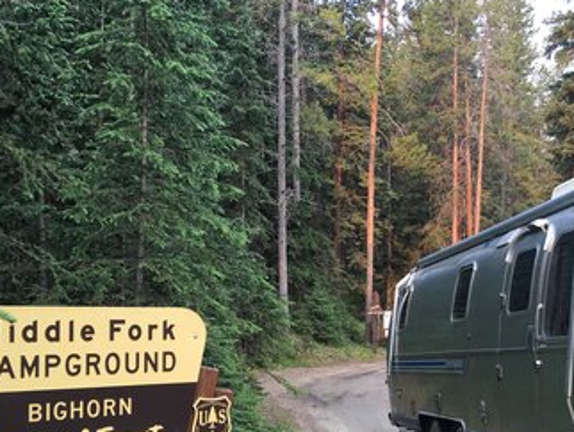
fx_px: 797
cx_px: 429
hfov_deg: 38.6
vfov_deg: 29.9
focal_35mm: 48
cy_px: 318
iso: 32
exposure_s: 1/120
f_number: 2.2
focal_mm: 4.15
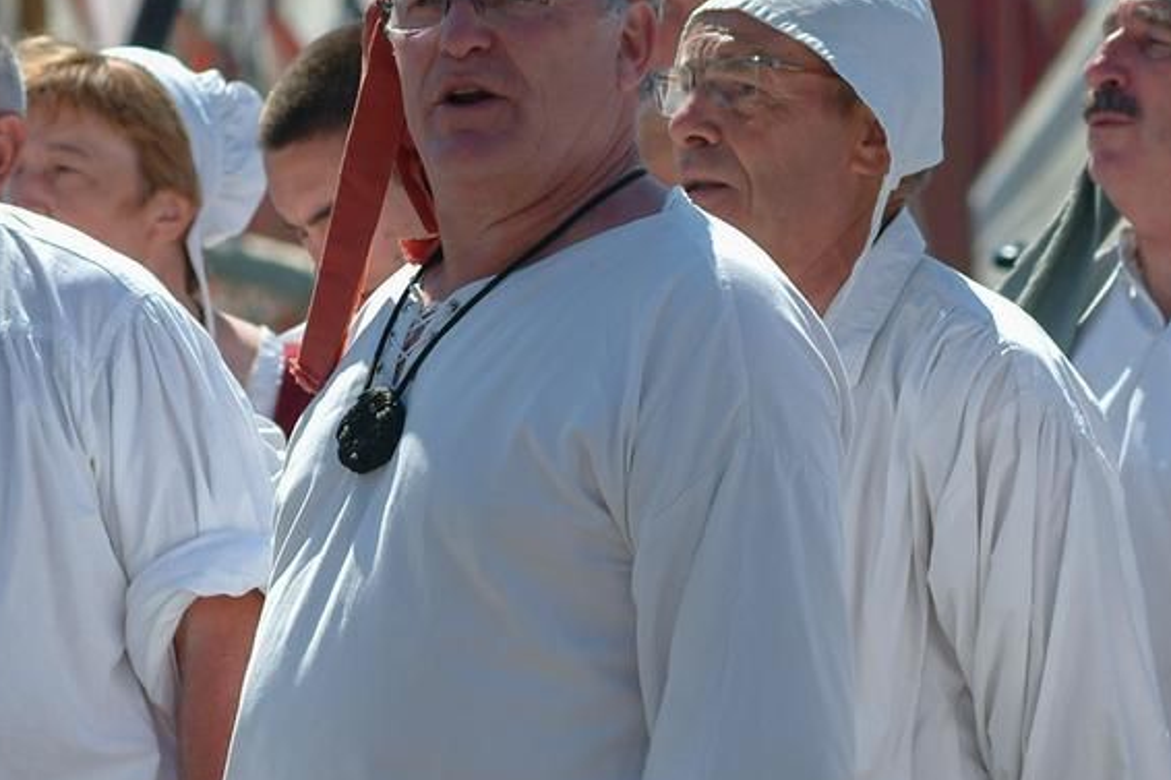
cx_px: 788
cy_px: 472
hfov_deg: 6.5
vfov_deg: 4.3
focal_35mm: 318
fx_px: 10340
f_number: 5.6
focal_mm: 100
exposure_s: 1/500
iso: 100
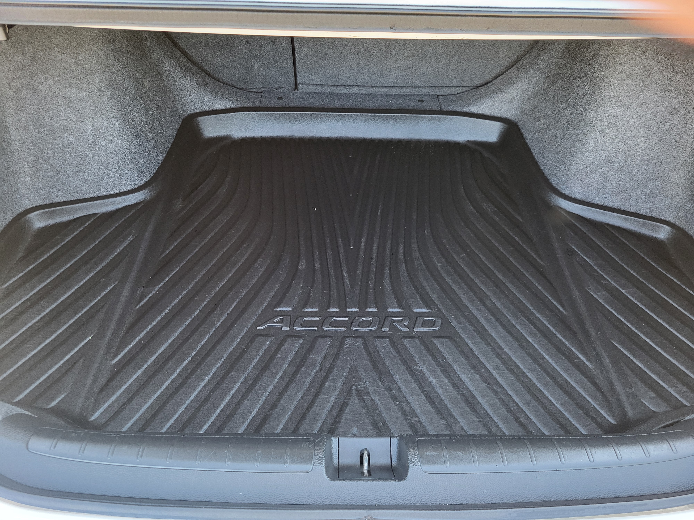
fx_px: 521
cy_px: 260
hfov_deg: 67.3
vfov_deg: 53.1
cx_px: 347
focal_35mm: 26
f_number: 1.8
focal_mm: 5.4
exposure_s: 1/120
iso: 320
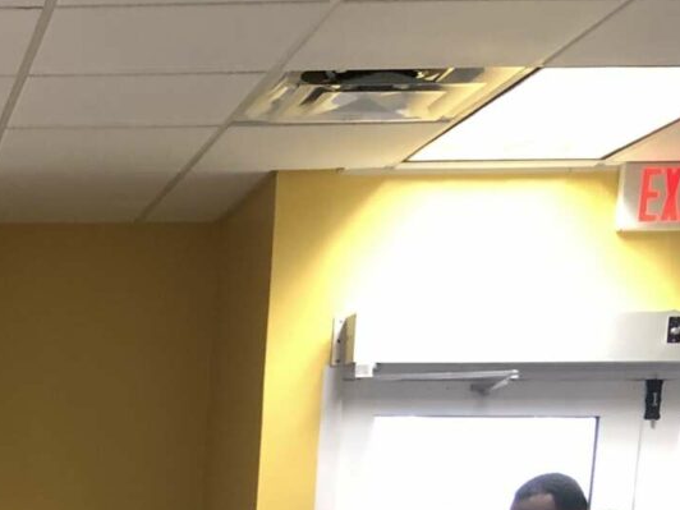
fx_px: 1984
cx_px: -417
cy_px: 891
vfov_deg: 13.3
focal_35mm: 101
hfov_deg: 17.1
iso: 40
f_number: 1.8
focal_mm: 3.99
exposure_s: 1/20
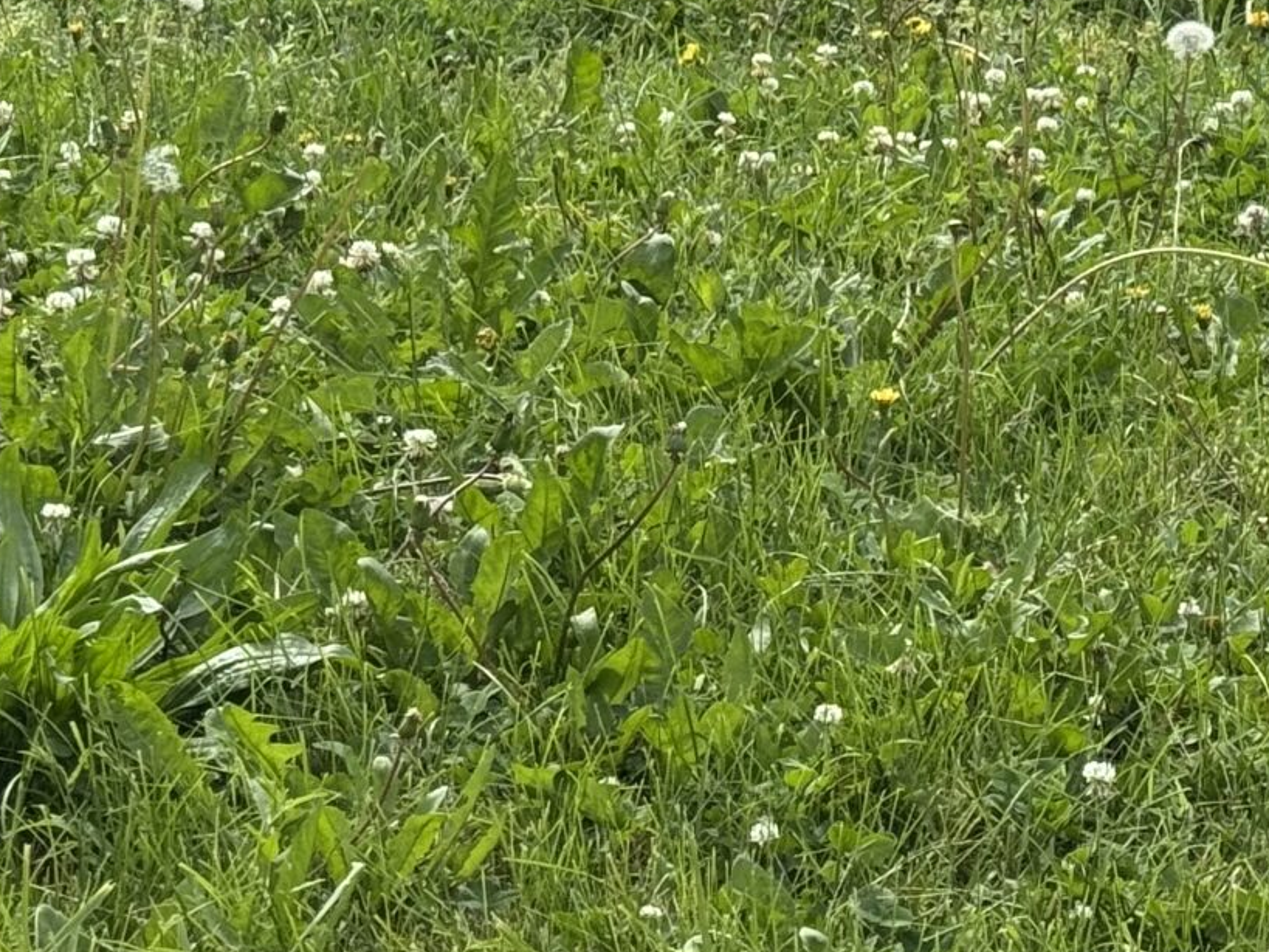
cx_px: 1092
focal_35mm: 150
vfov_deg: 9.7
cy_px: -197
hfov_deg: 13.1
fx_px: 5498
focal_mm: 6.76
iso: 64
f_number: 1.78
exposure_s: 1/2611
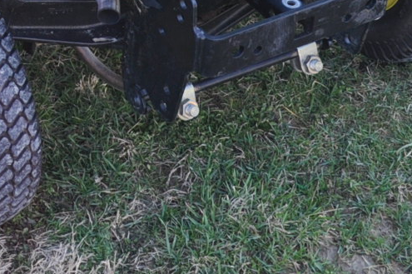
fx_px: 1486
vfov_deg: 9.8
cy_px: -275
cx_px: -52
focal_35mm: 130
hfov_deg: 15.3
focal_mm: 20
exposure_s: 1/125
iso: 250
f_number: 5.6
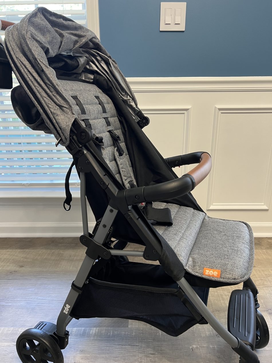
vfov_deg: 67.3
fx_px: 272
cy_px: 182
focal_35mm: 26
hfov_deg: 53.1
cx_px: 136
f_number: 1.5
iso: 125
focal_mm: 5.7
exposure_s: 1/85
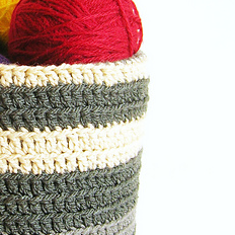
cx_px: 17
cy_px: 103
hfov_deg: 20.4
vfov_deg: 20.9
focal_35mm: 83
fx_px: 637
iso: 50
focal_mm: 5.7
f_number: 2.9
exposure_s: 1/10.7
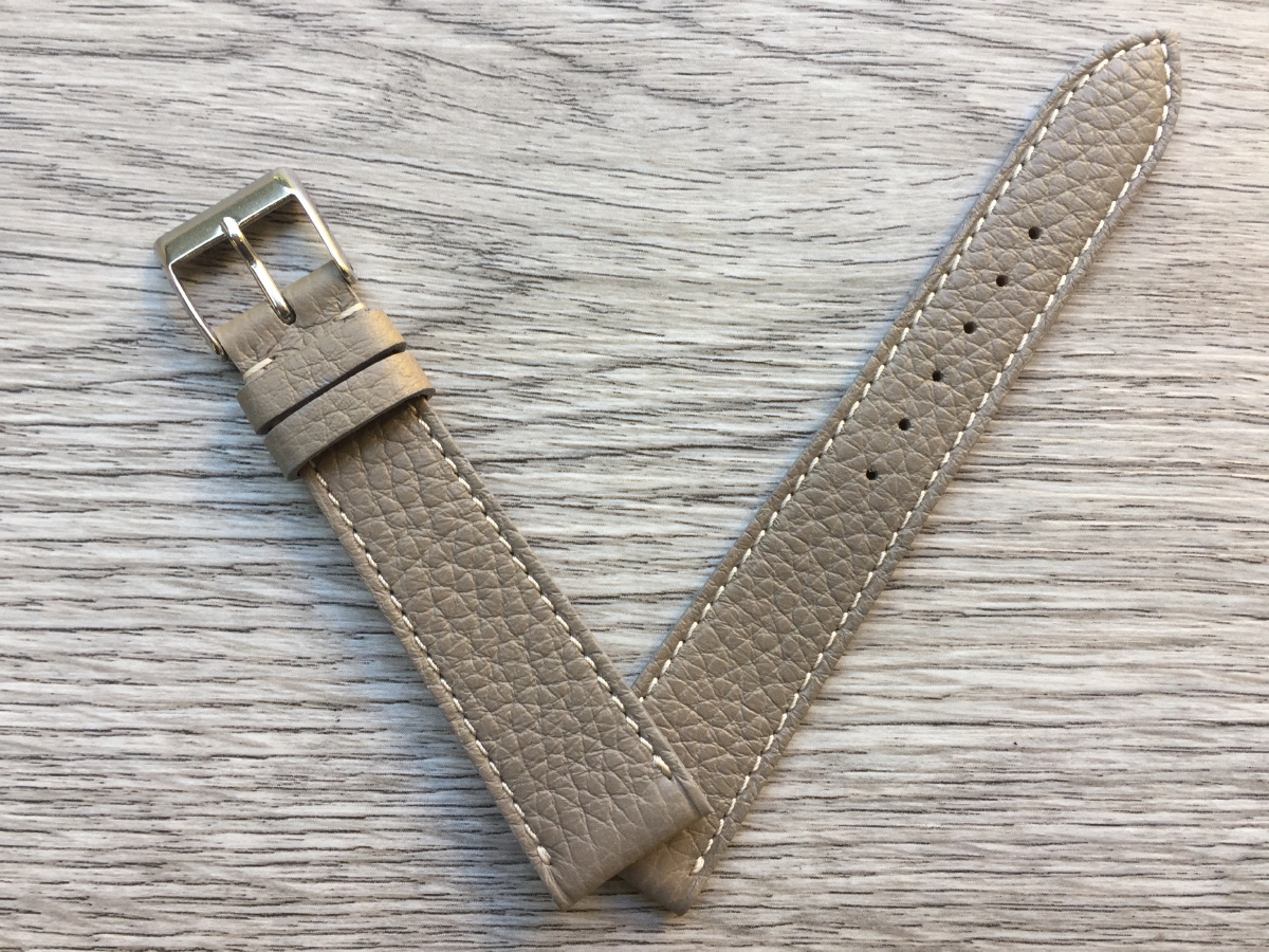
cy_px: 476
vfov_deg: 48.2
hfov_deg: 61.7
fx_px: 1063
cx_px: 634
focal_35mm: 29
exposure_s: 1/100
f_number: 2.2
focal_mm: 4.15
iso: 50
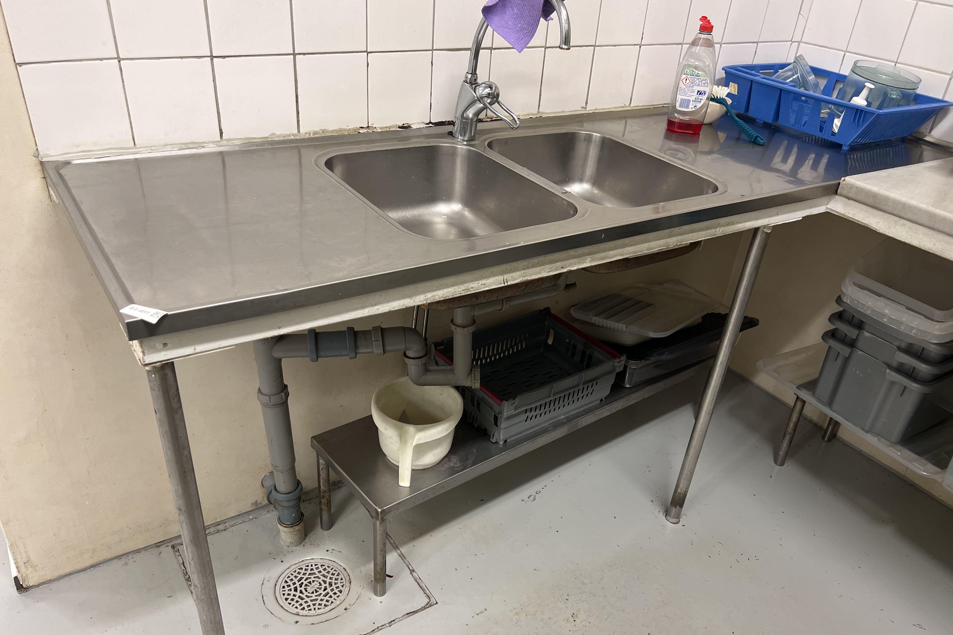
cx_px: 491
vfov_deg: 46.3
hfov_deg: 65.5
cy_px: 364
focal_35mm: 28
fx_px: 741
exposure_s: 1/50
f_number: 1.5
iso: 125
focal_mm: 5.7
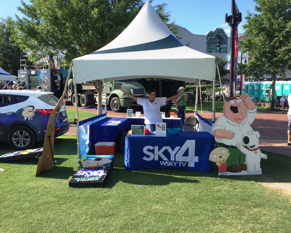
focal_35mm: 31
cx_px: 145
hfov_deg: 57.2
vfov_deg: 47.1
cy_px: 116
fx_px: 267
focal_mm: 4.15
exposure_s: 1/1464
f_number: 2.2
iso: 32
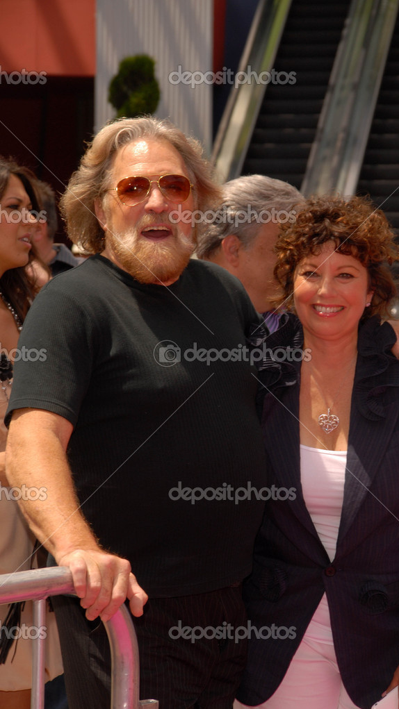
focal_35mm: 123
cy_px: 354
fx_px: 2314
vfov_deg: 17.4
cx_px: 233
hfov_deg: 9.9
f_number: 8
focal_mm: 78
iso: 125
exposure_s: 1/250
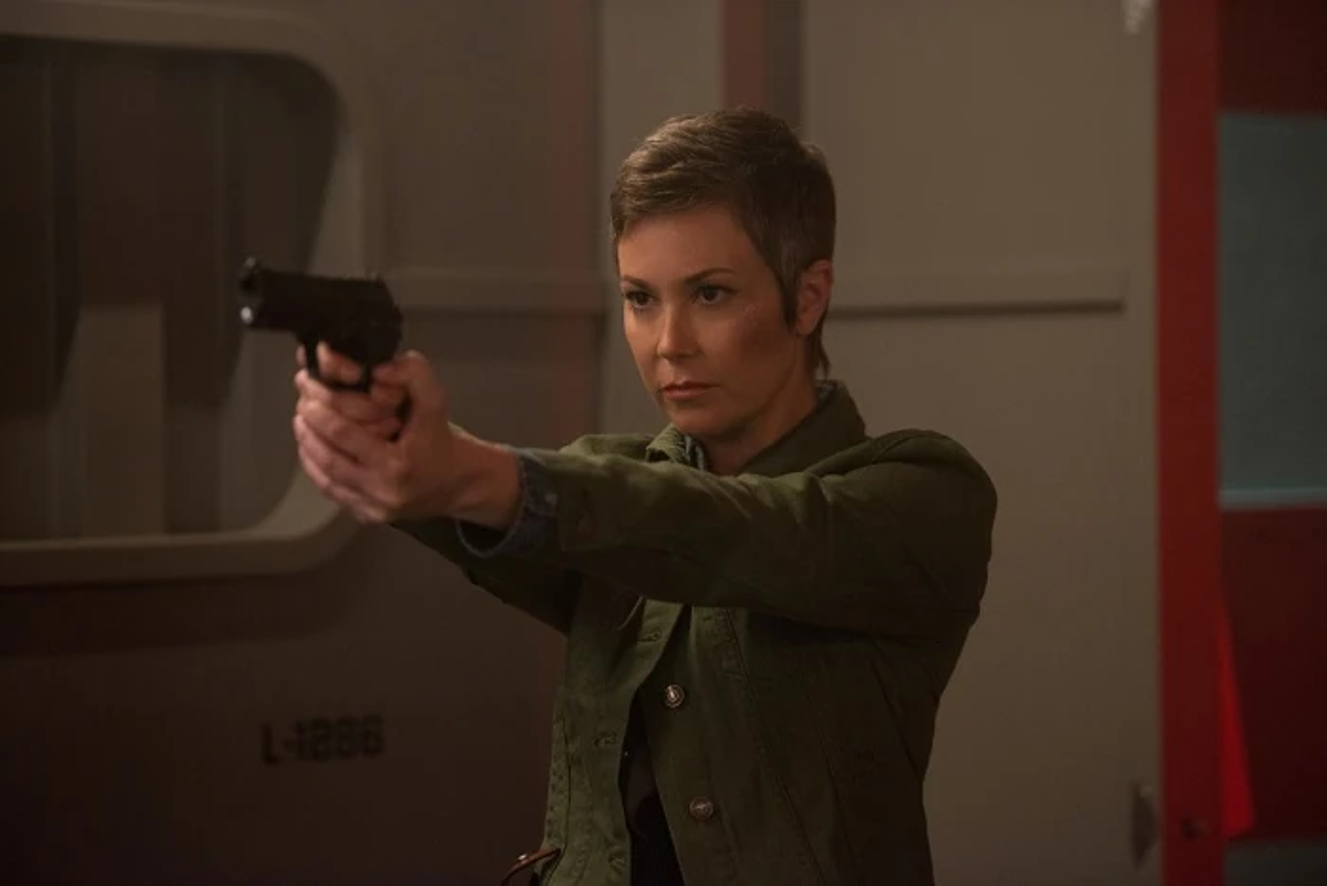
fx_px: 5346
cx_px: 664
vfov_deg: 9.5
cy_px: 443
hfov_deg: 14.2
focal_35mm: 145
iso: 2500
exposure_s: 1/100
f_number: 2.8
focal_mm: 145
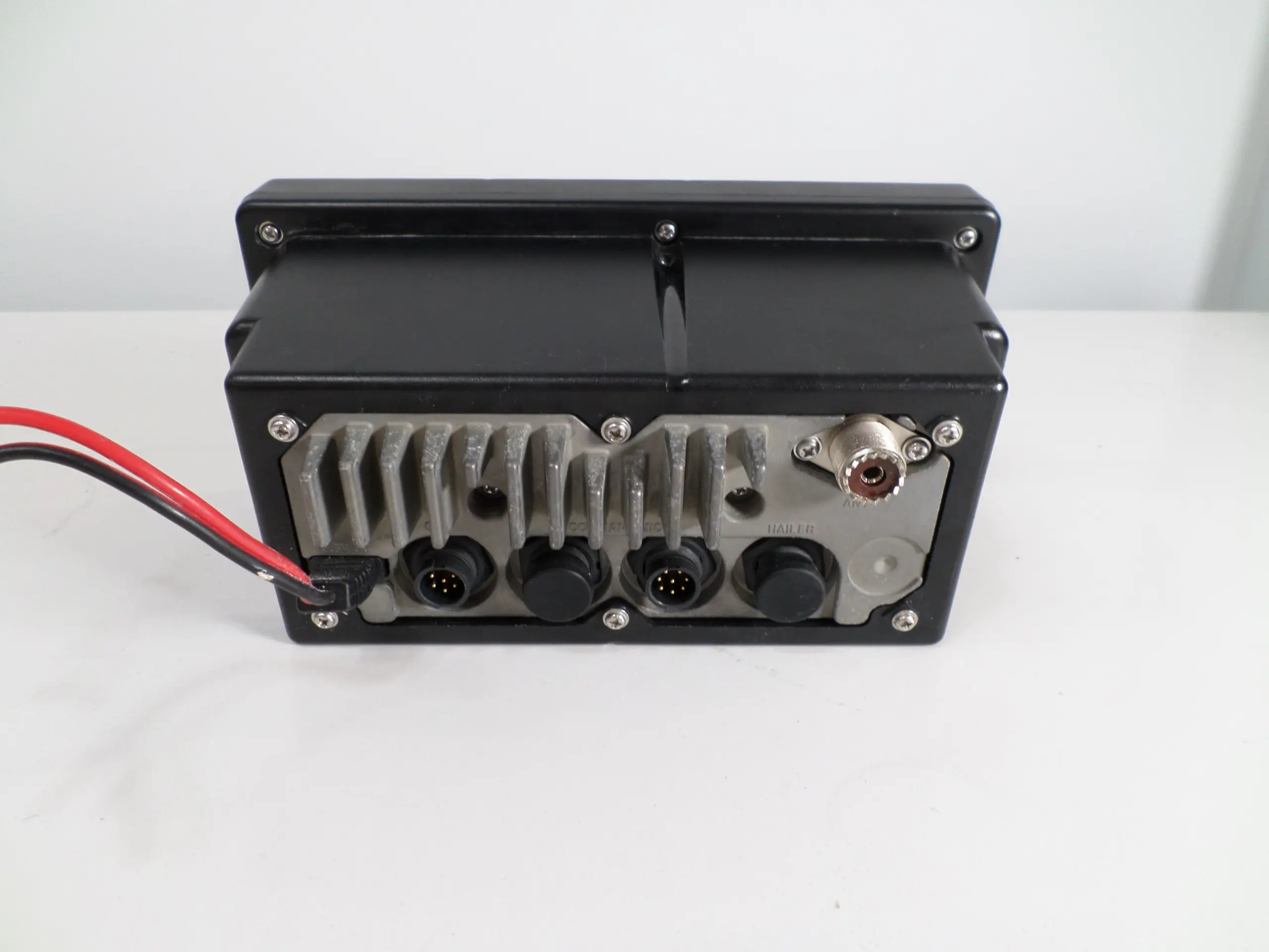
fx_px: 916
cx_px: 634
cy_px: 476
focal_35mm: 25
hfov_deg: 69.4
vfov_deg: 54.9
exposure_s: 1/45
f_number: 2.5
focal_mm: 4.5
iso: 80
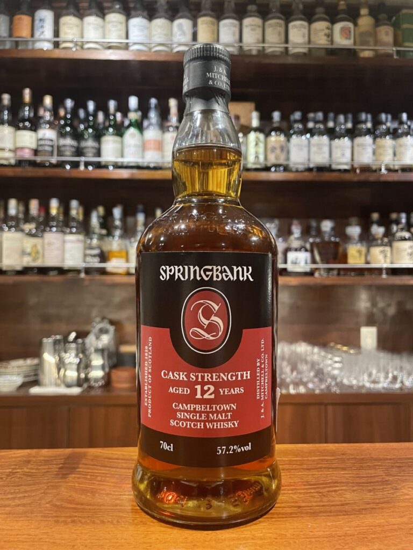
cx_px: 206
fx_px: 414
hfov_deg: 53.1
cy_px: 275
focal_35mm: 26
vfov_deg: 67.3
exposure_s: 1/34
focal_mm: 4.2
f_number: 1.6
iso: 640
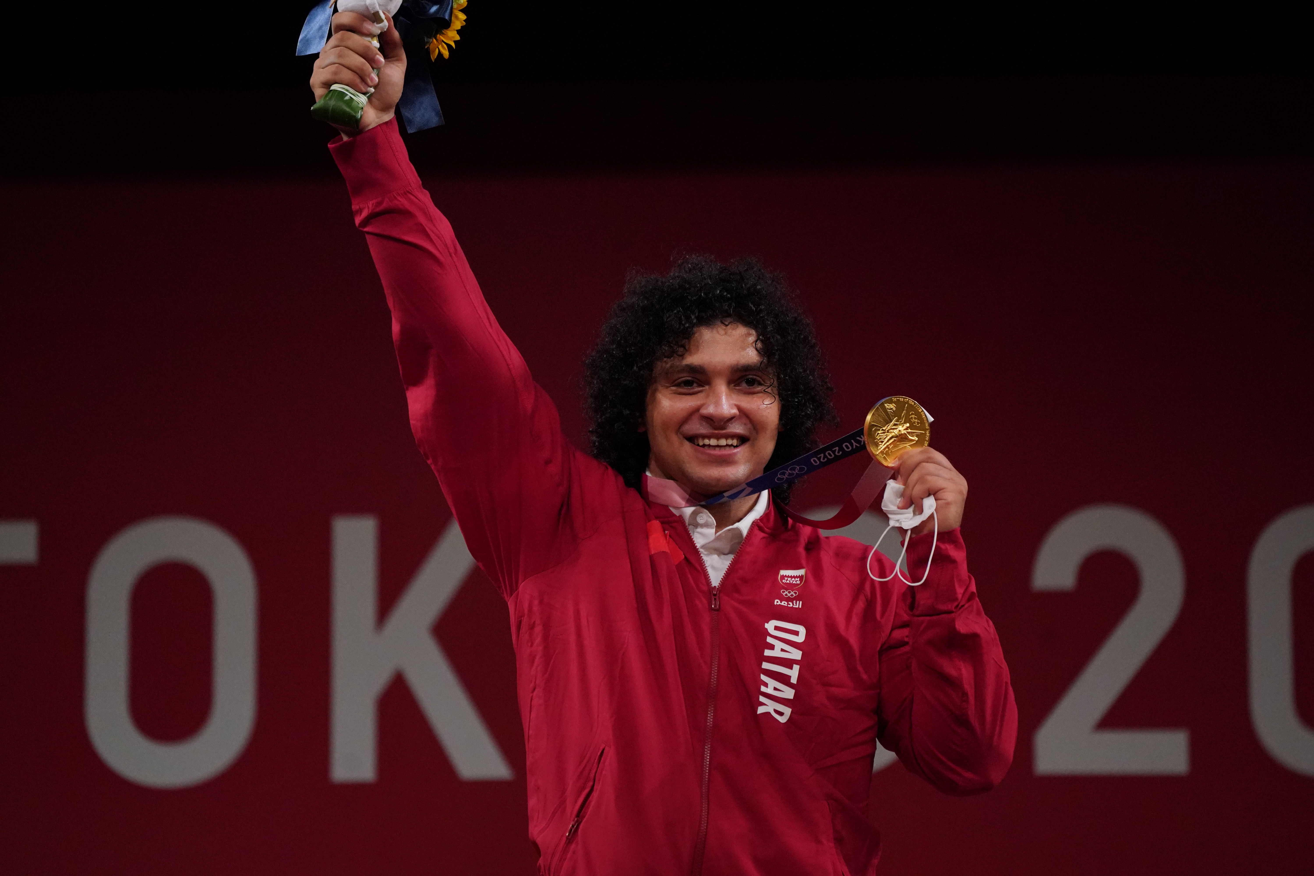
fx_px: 9781
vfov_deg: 5.1
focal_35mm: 268
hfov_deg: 7.7
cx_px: 657
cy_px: 438
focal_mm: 268
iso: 5000
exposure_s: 1/1250
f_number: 5.6
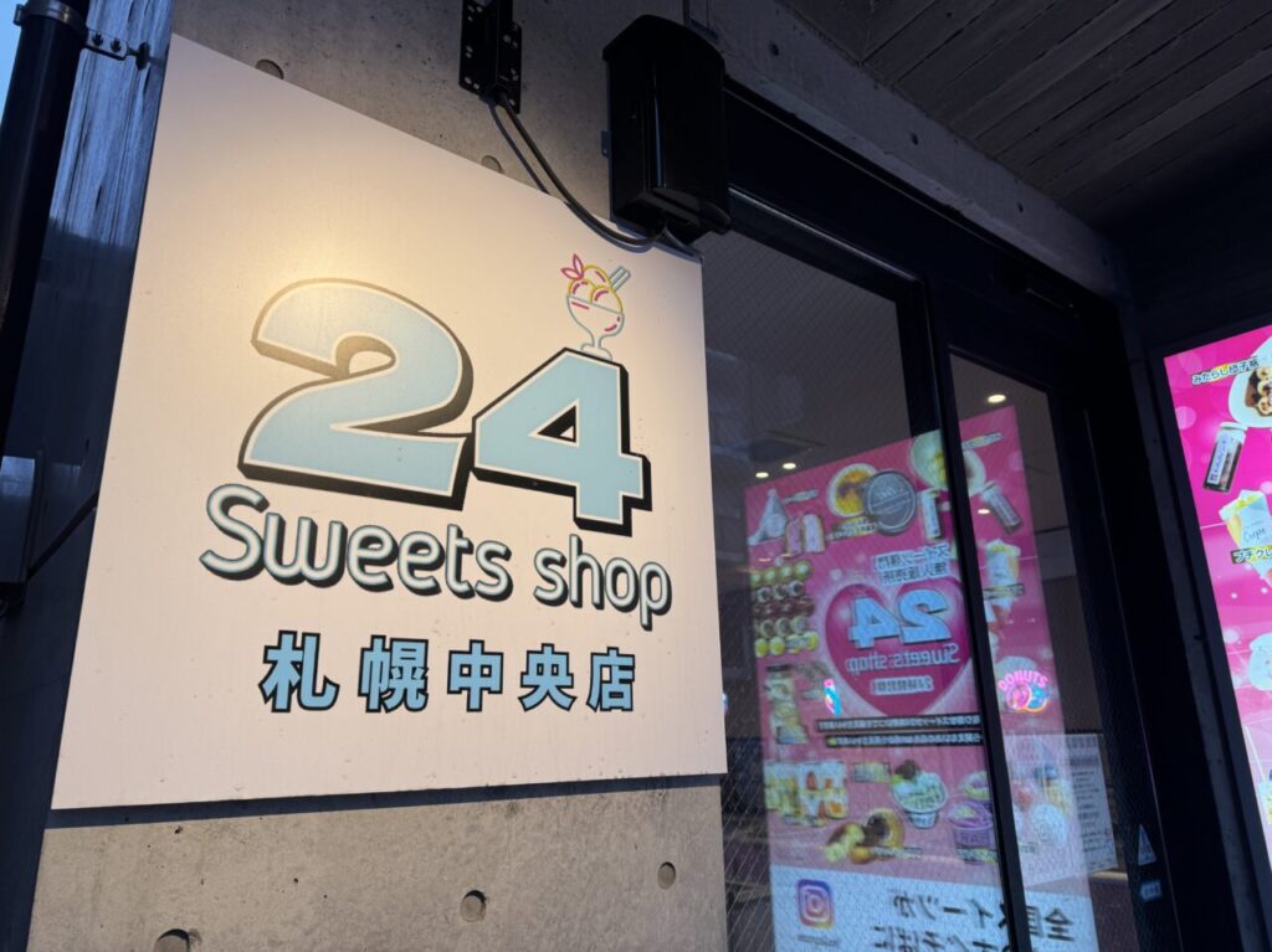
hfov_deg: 71.6
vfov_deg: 56.8
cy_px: 476
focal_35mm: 24
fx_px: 881
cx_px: 636
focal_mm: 6.76
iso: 64
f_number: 1.78
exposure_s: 1/213
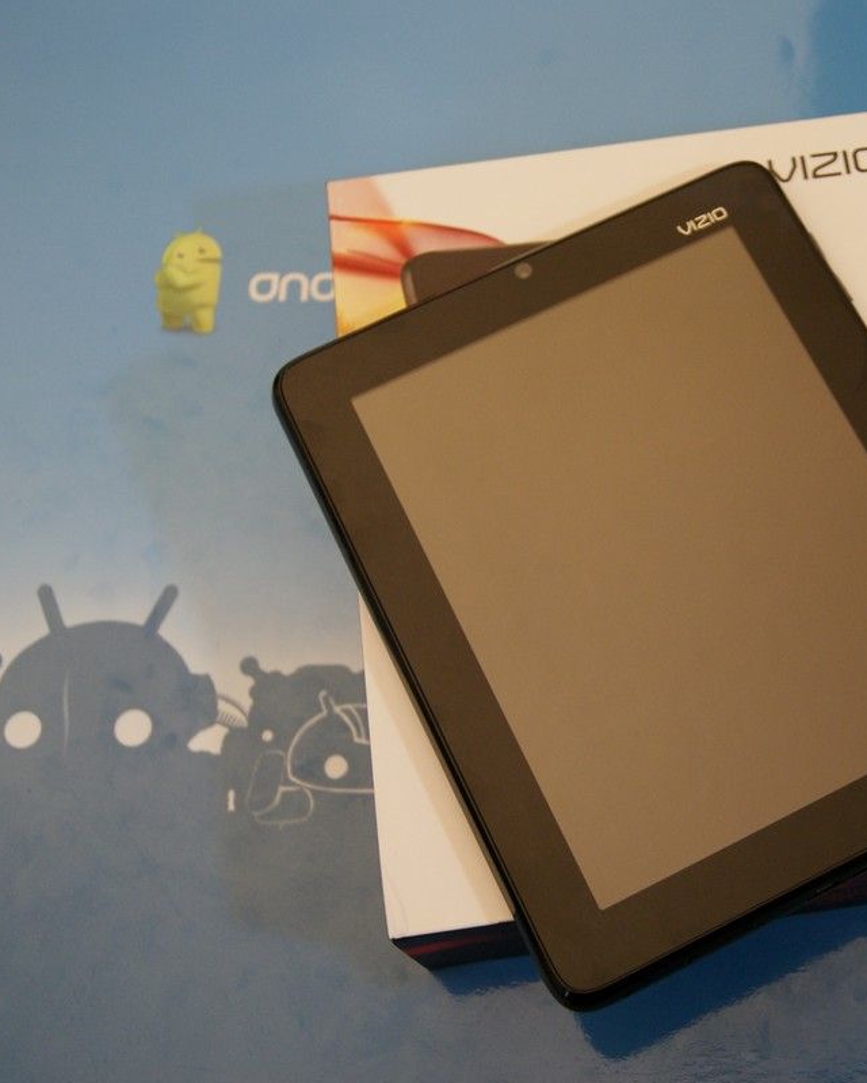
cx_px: 714
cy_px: 543
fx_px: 1763
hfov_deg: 27.0
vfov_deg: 34.1
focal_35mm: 55
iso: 400
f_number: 4
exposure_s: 1/40
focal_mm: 26
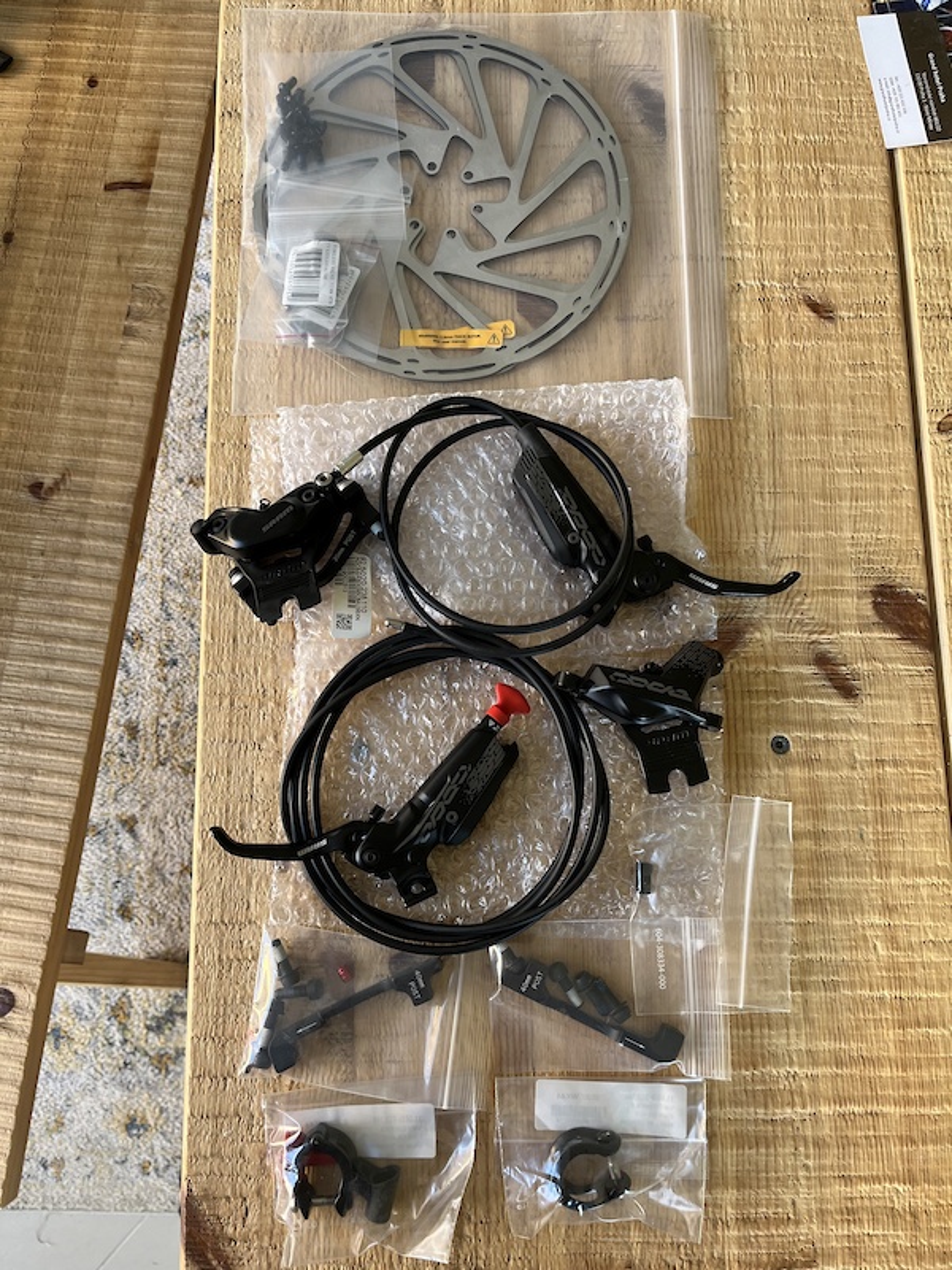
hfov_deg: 53.1
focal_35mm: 26
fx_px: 953
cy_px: 635
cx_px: 476
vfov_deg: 67.3
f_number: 1.6
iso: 125
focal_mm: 5.1
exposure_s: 1/121
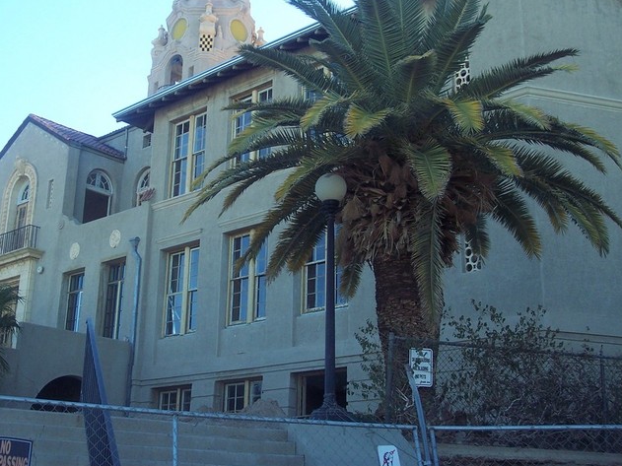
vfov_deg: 27.3
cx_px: 217
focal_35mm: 53
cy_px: 151
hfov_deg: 35.9
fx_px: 952
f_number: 3.4
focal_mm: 8
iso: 100
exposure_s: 1/250
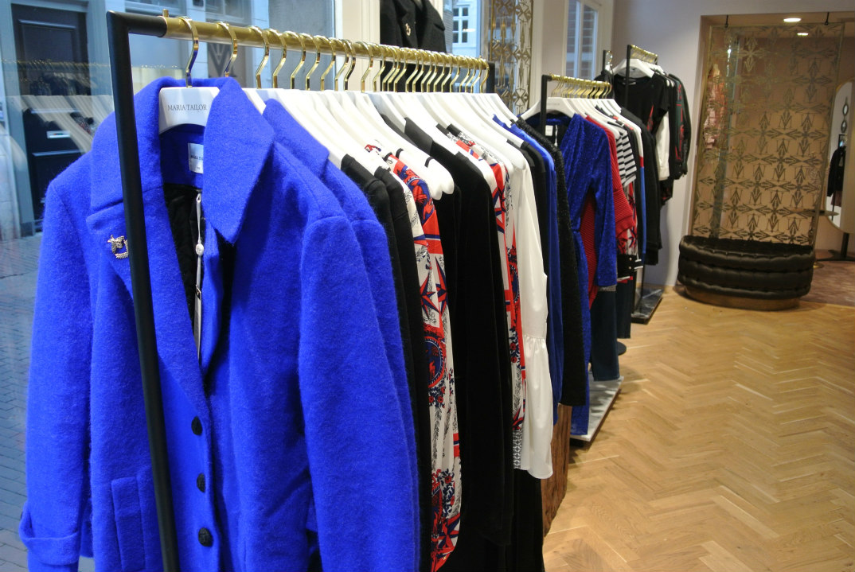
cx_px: 428
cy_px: 286
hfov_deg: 61.9
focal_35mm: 30
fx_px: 713
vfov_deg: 43.7
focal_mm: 11.4
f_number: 3.5
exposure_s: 1/80
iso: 400
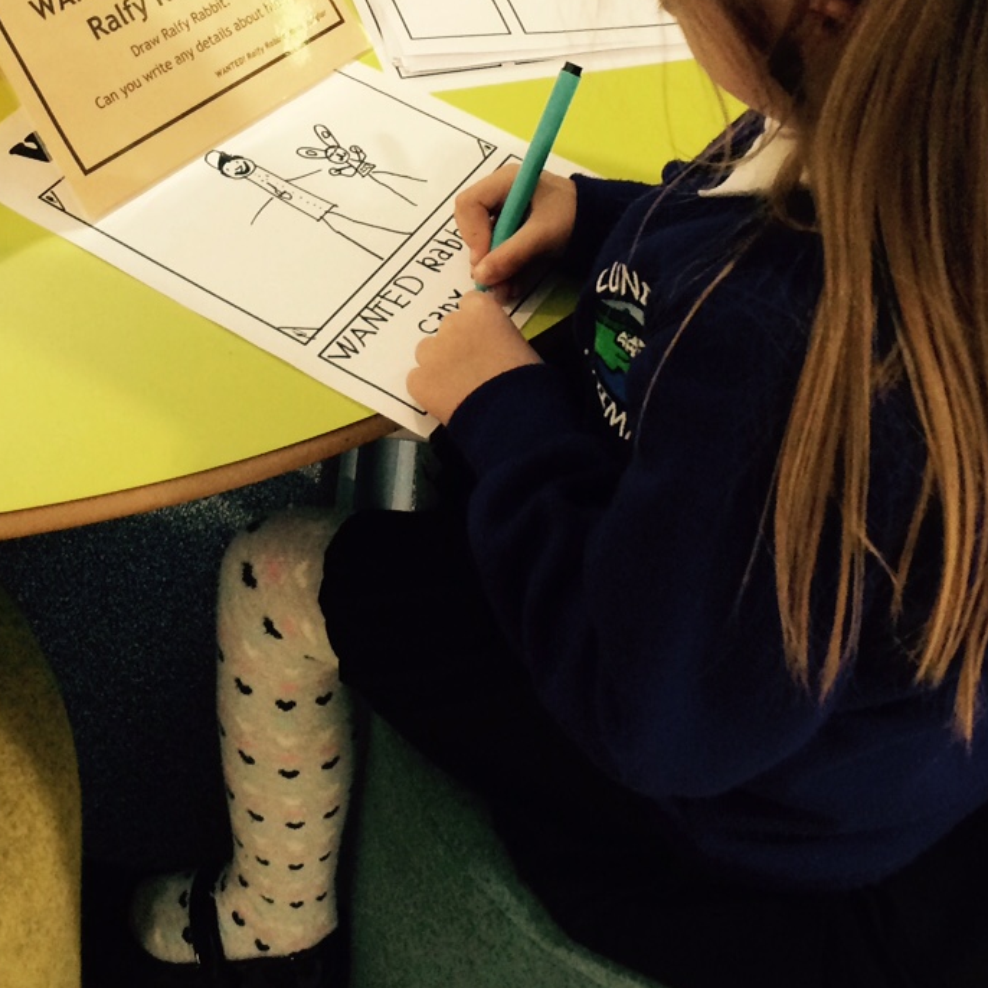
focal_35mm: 61
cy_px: -88
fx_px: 1970
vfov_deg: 26.1
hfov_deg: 28.1
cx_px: 379
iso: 125
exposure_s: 1/30
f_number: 2.2
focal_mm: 4.15
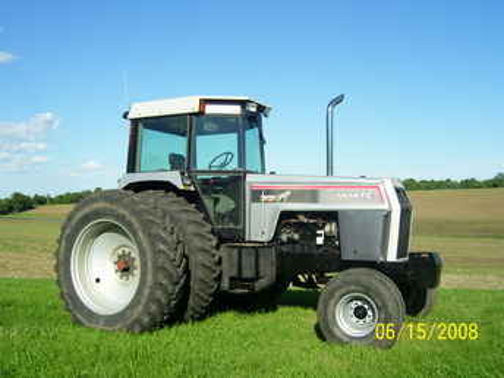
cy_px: 189
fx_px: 539
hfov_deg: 50.1
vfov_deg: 38.7
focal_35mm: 37
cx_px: 252
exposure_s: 1/500
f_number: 4.8
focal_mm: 6
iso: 80
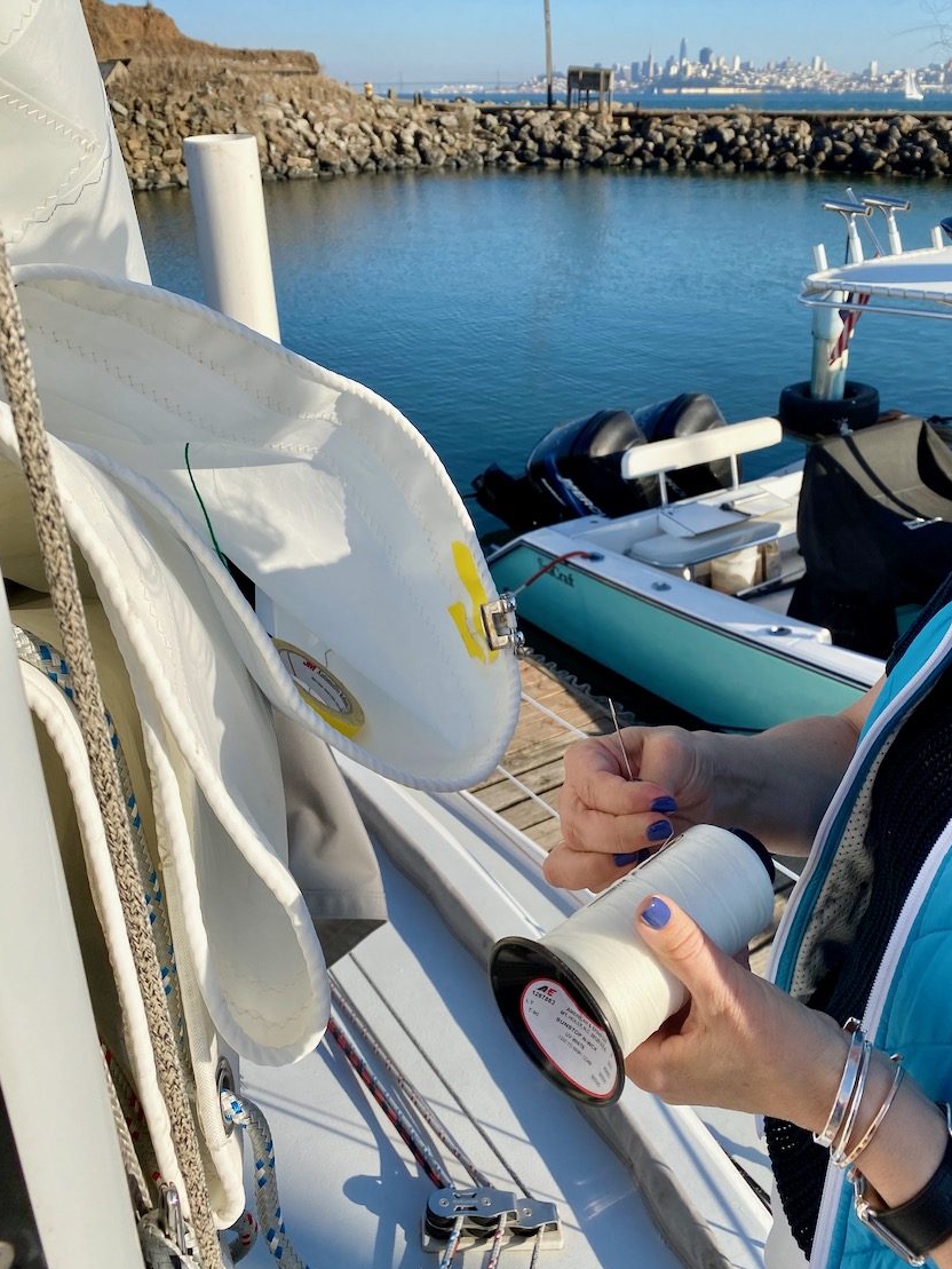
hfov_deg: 46.7
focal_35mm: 30
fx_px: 1100
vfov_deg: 59.9
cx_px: 532
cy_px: 577
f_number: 1.8
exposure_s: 1/1869
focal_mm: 4.25
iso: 32
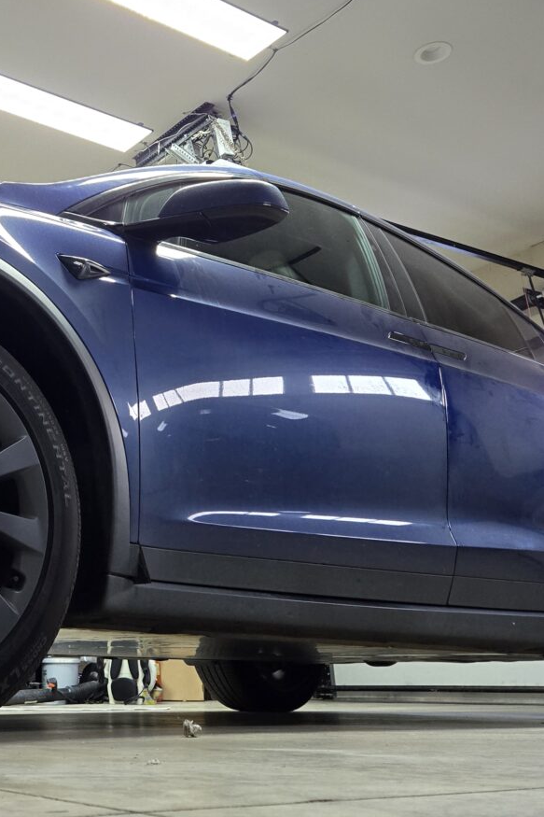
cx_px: 54
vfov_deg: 45.9
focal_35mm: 42
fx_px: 952
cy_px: 294
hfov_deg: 30.5
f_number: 1.8
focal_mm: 5.4
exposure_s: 1/100
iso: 400
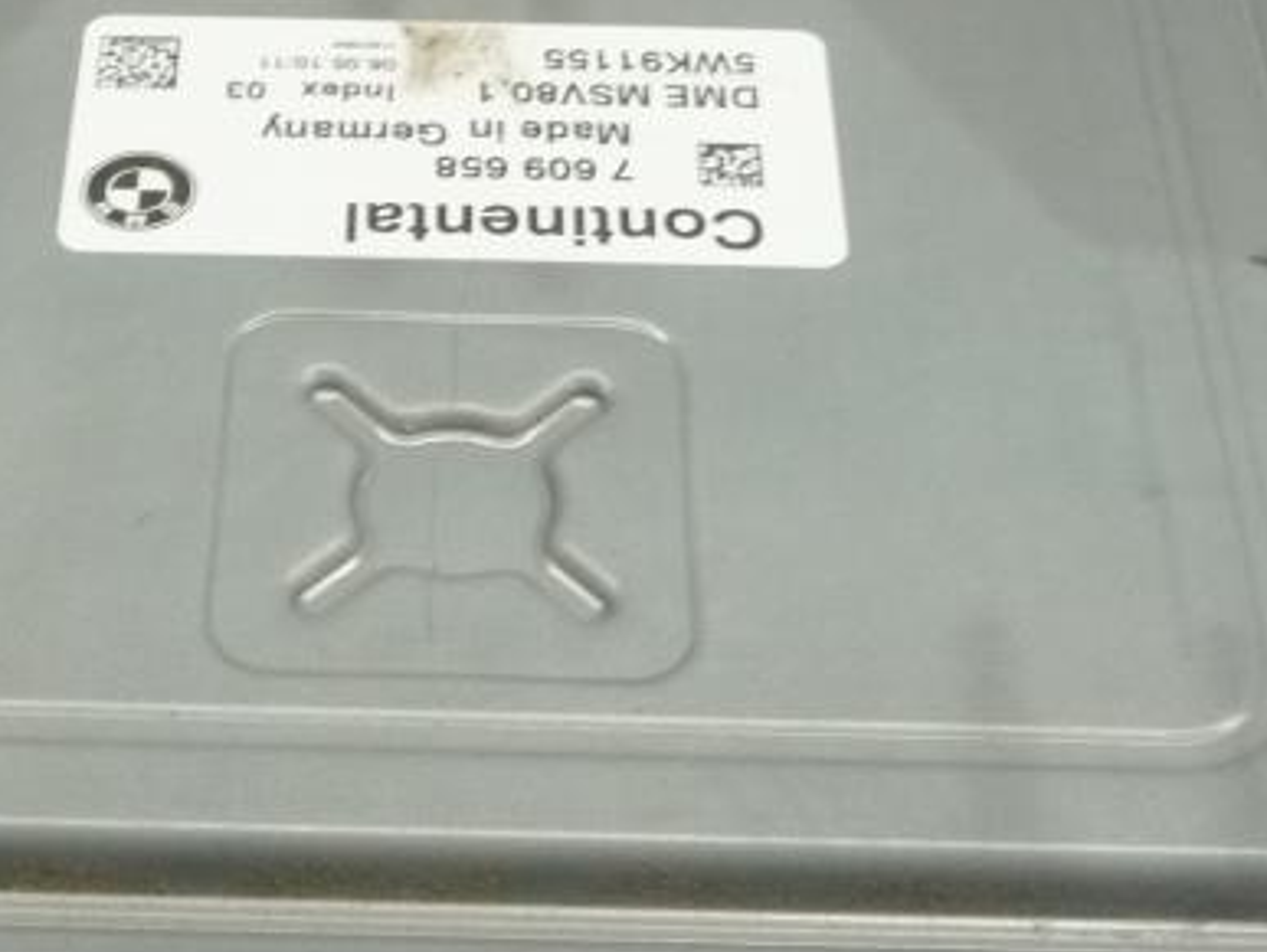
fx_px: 2711
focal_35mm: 74
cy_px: 700
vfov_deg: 19.8
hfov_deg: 26.2
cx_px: 432
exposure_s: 1/30
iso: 320
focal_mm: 4.7
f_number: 3.3
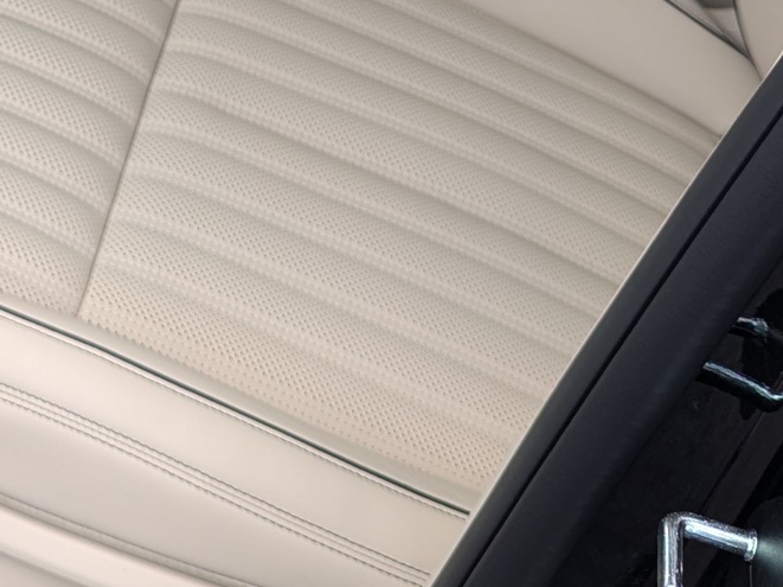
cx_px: -113
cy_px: -238
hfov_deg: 20.0
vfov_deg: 15.0
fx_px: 2102
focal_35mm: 93
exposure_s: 1/458
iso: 40
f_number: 1.85
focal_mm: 6.81
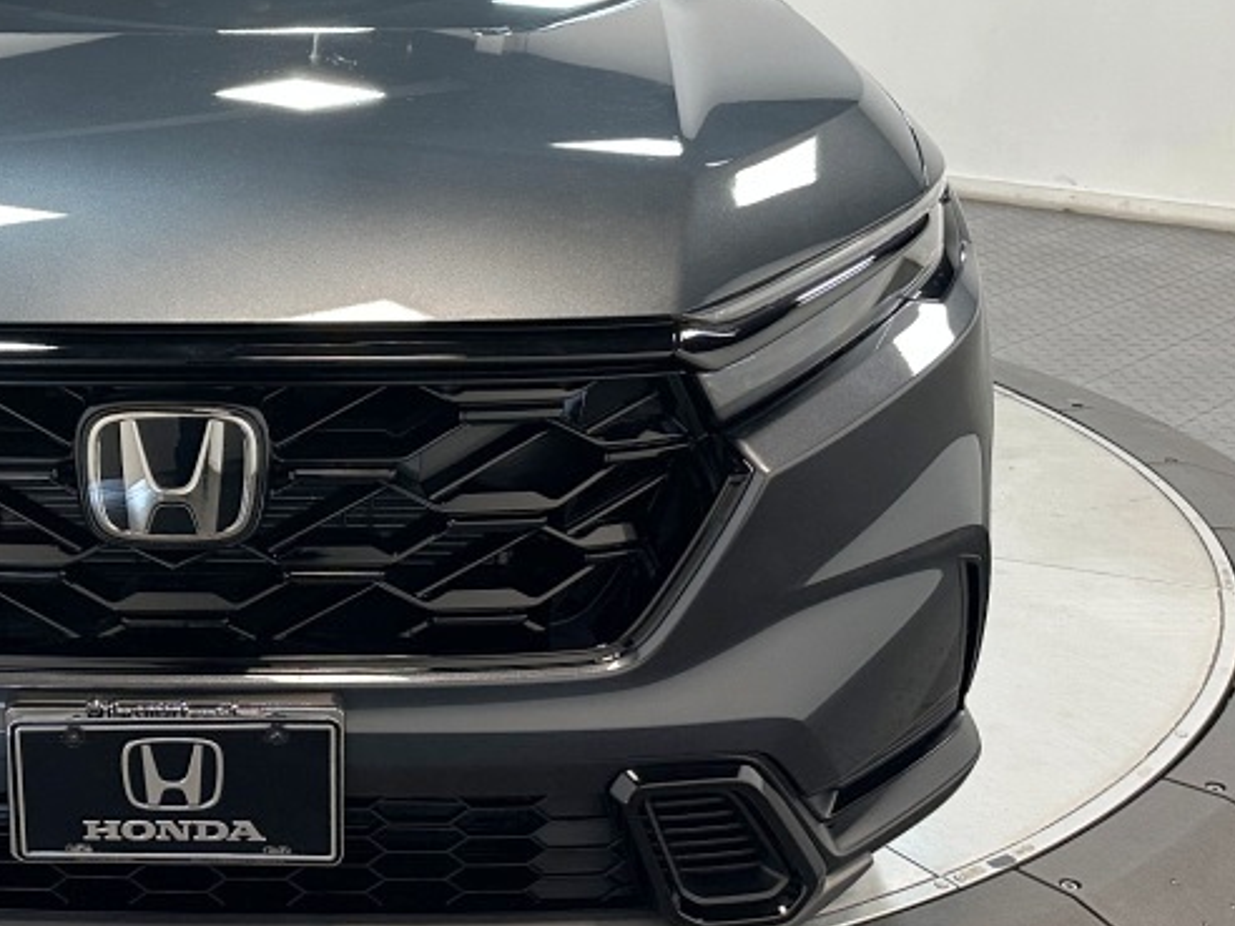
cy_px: 346
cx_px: 186
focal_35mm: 50
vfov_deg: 29.0
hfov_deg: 36.4
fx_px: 1784
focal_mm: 6.86
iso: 320
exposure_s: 1/60
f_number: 1.78
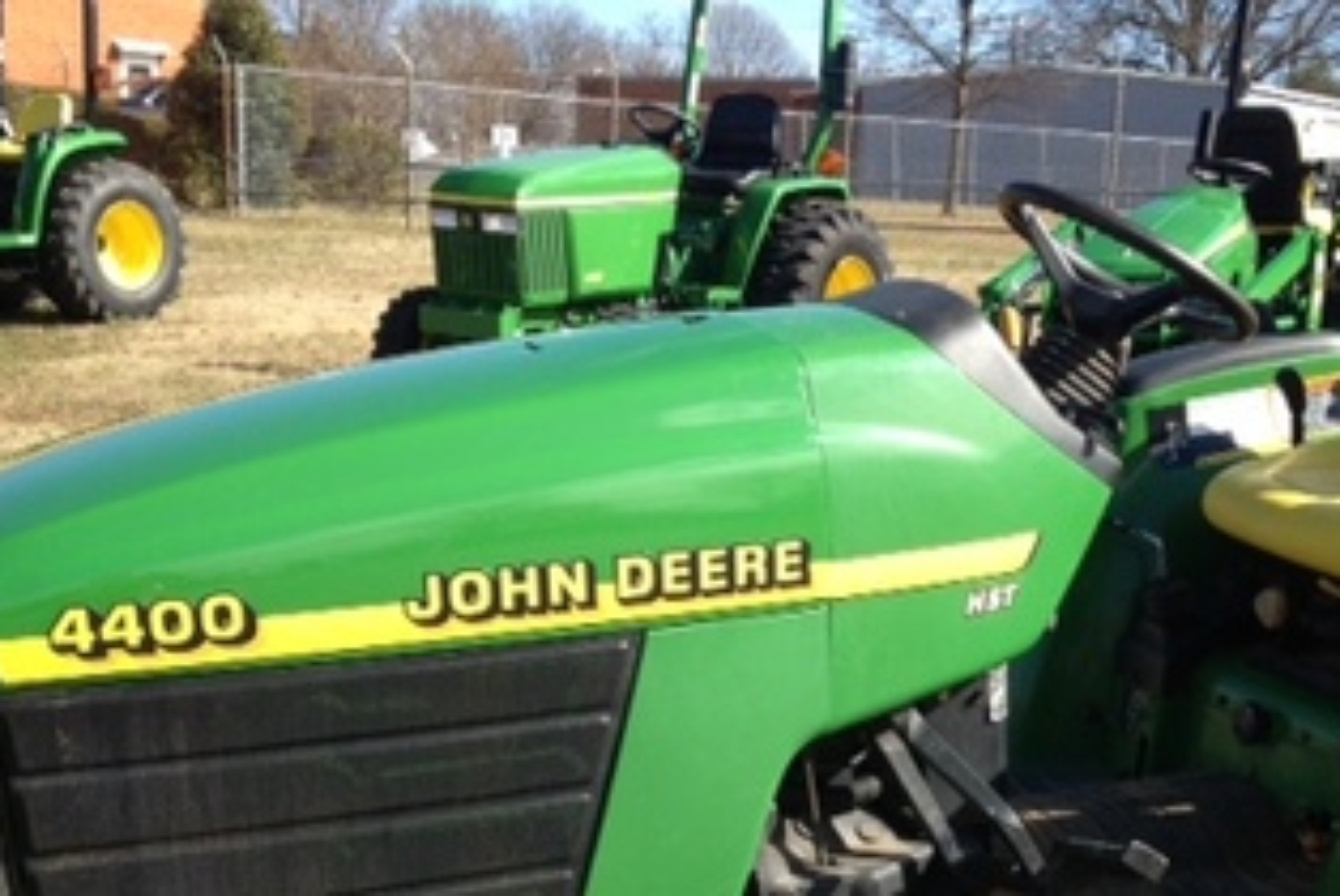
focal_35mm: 63
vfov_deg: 21.2
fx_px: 2347
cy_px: 794
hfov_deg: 31.6
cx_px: 888
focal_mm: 4.28
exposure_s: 1/767
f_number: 2.4
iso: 50
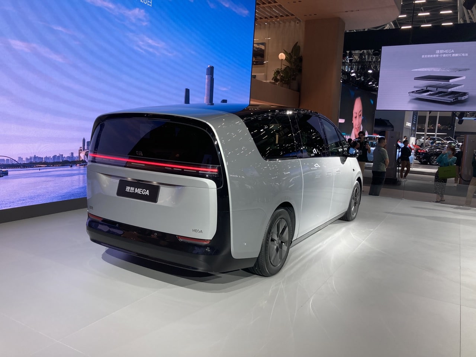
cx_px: 238
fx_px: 385
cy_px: 178
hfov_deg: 63.4
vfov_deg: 49.7
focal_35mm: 28
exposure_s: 1/112
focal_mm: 3.99
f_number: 1.8
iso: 32
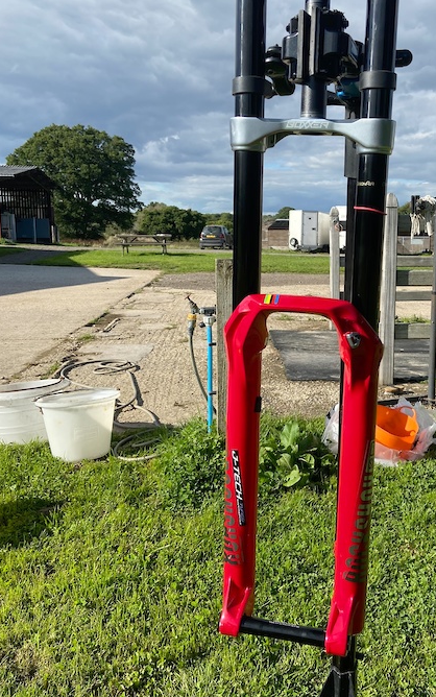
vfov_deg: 58.0
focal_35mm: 33
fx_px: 627
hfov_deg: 37.7
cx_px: 310
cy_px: 315
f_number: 1.8
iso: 32
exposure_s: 1/2028
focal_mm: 4.25
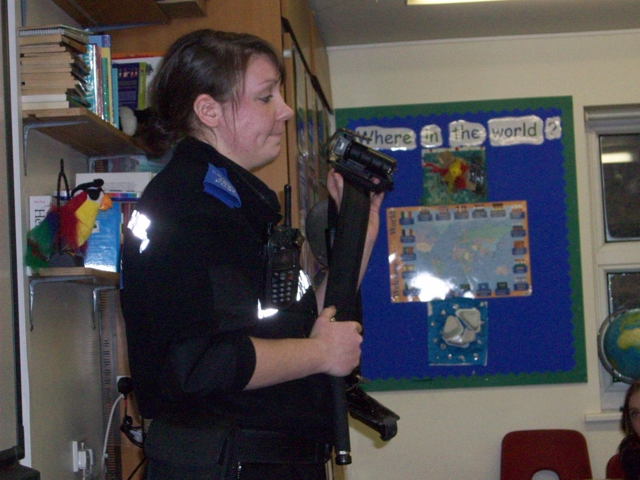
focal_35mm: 82
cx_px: 320
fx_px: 1516
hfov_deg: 23.8
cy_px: 240
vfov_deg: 18.0
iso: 320
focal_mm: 13.7
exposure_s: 1/83.1
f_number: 4.6
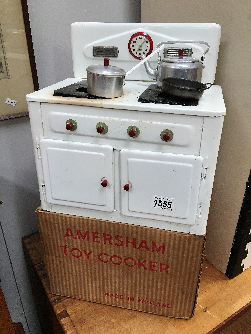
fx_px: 280
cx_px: 126
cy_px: 167
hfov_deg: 48.2
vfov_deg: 61.7
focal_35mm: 29
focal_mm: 4.15
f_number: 2.2
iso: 50
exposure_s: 1/33
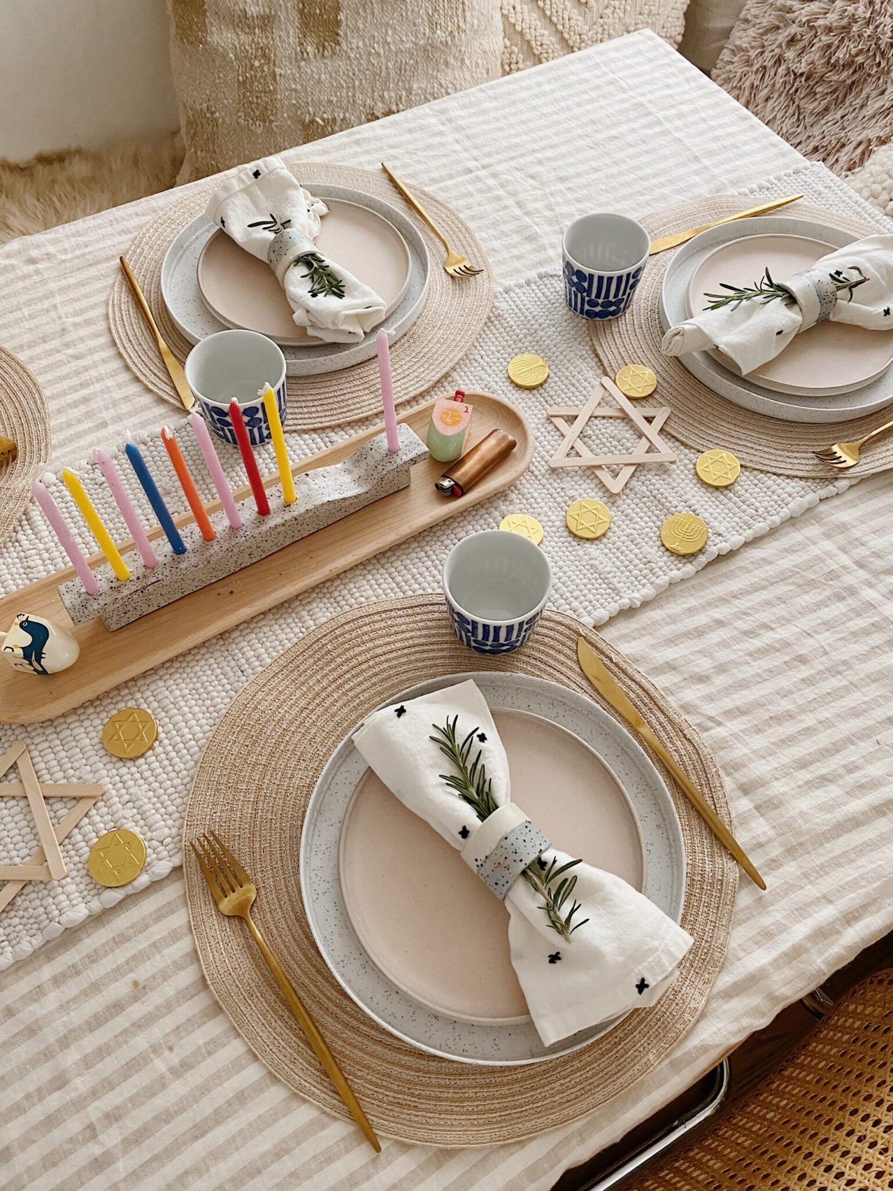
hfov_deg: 53.1
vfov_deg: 67.3
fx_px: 894
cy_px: 596
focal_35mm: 26
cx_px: 446
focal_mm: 4.25
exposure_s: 1/60
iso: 320
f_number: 1.8
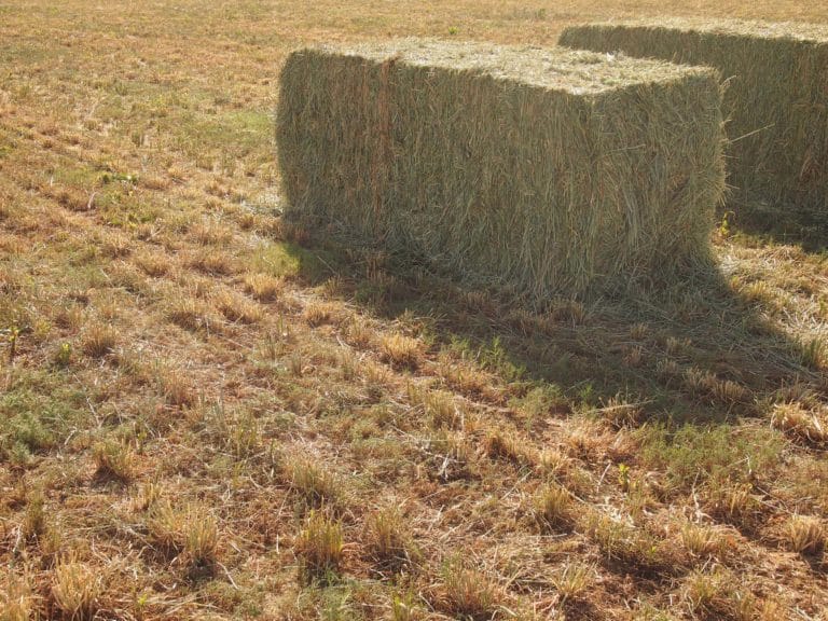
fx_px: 1196
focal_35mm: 50
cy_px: 310
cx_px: 414
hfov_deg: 38.2
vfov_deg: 29.1
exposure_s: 1/200
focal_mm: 25
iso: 200
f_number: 8
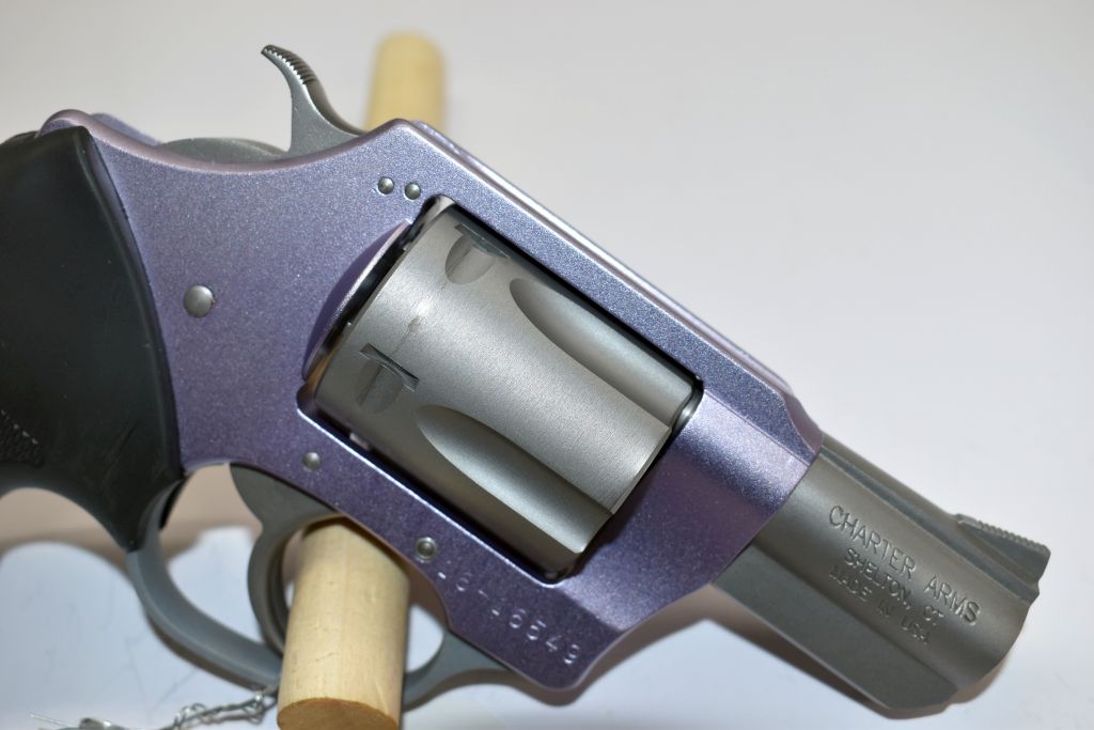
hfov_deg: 46.4
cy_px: 365
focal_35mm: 42
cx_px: 547
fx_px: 1276
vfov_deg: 31.9
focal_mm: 28
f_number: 5.6
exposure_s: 1/125
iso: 450
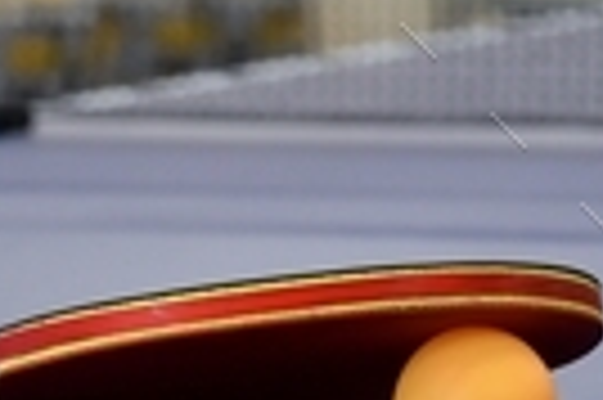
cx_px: 711
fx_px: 5521
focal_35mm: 330
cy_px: -110
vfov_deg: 4.1
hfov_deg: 6.2
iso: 500
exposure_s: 1/40
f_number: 4.8
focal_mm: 50
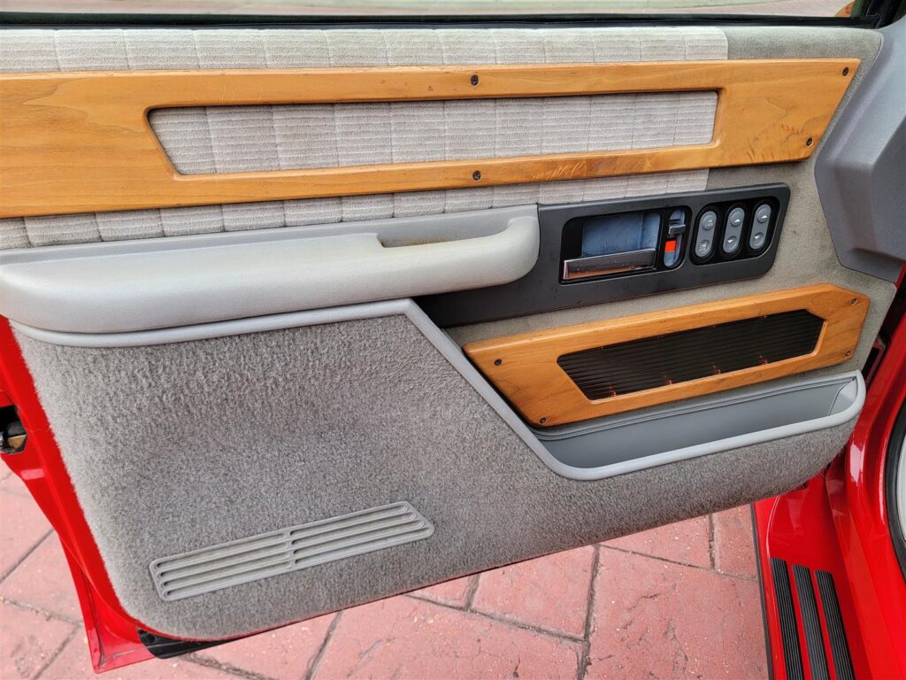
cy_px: 340
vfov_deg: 56.8
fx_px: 628
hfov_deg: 71.6
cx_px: 453
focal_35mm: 24
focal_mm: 6.7
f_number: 1.8
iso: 16
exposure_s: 1/168
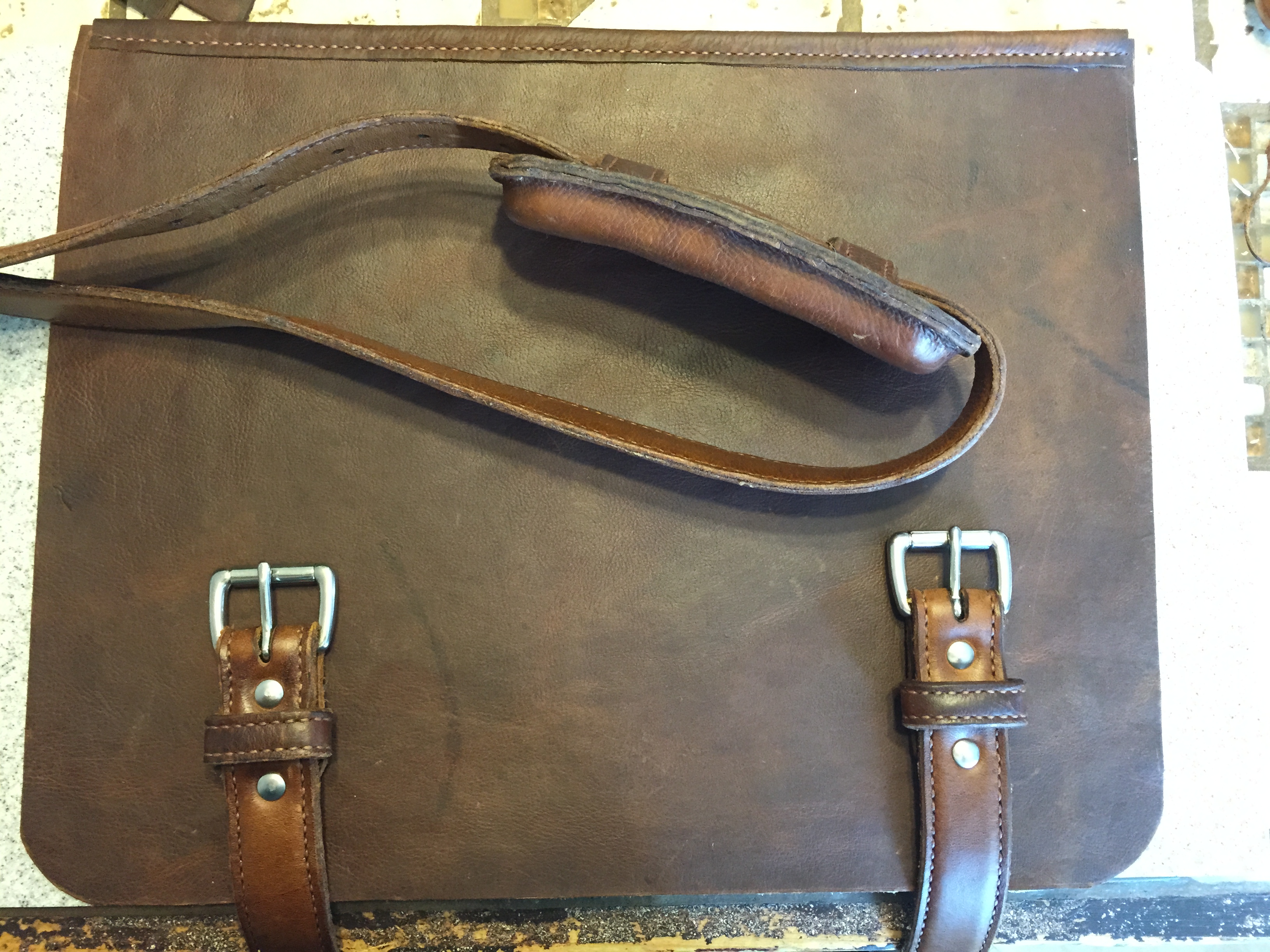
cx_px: 635
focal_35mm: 29
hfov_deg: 61.7
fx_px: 1064
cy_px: 476
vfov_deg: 48.2
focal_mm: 4.15
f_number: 2.2
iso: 250
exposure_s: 1/20
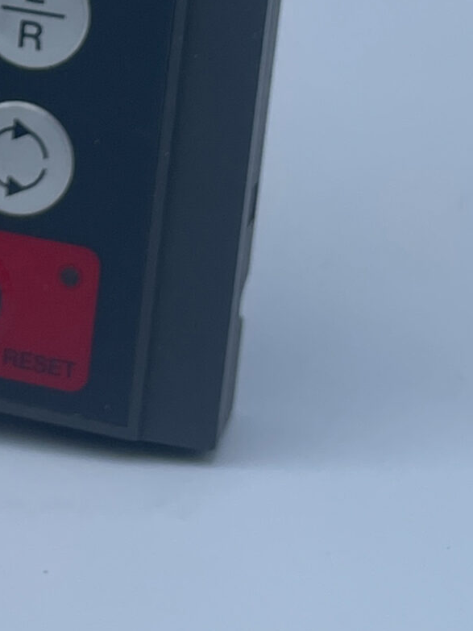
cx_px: -120
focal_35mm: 85
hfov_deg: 16.5
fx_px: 1549
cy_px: -152
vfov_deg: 21.2
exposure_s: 1/1916
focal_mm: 4.2
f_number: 1.6
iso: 32
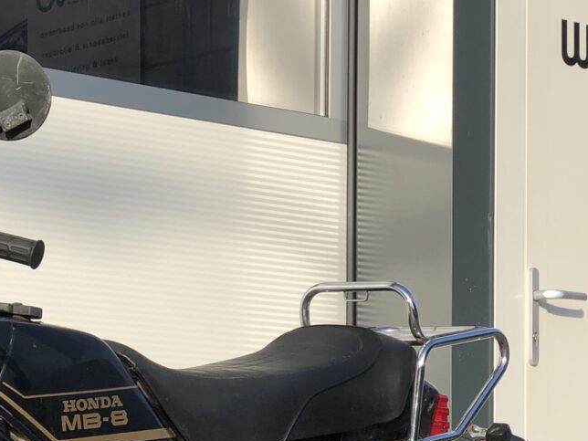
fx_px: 2310
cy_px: 497
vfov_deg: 10.8
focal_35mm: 136
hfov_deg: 14.2
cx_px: -52
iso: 20
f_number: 2.8
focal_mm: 6.6
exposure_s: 1/500
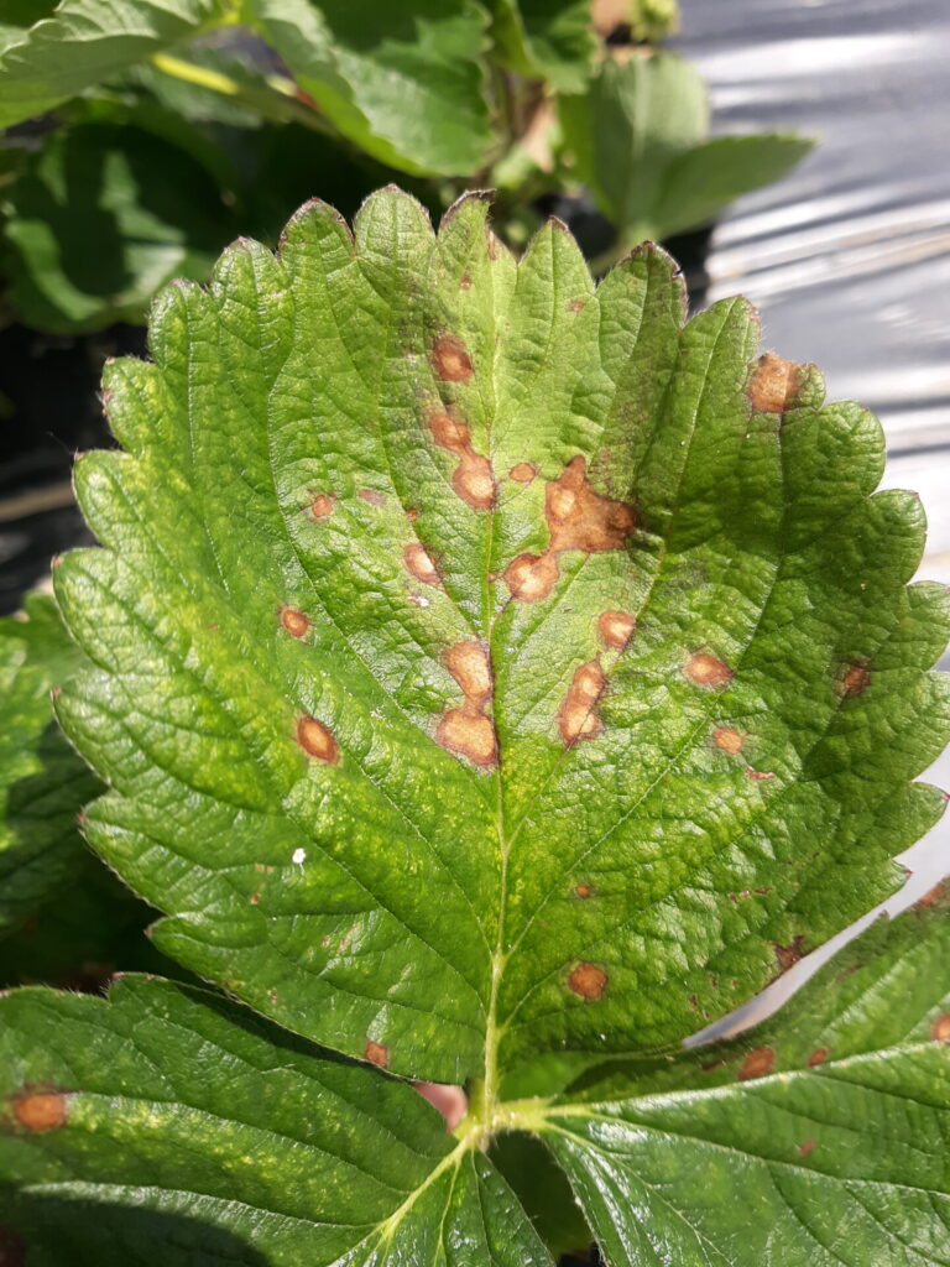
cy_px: 634
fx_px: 1025
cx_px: 475
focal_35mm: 28
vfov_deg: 63.4
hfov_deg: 49.7
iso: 40
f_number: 1.7
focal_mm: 3.7
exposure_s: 1/1099
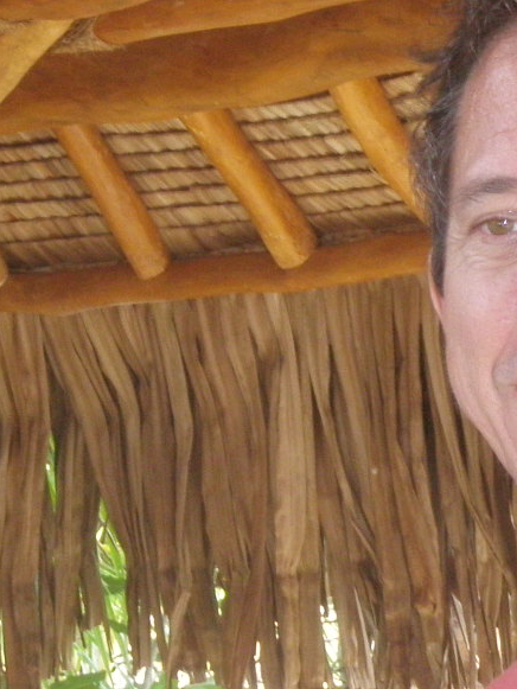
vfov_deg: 12.6
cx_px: 128
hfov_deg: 9.4
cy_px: 445
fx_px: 3125
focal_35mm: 157
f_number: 4.5
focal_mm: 10.34
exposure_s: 1/50
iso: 250
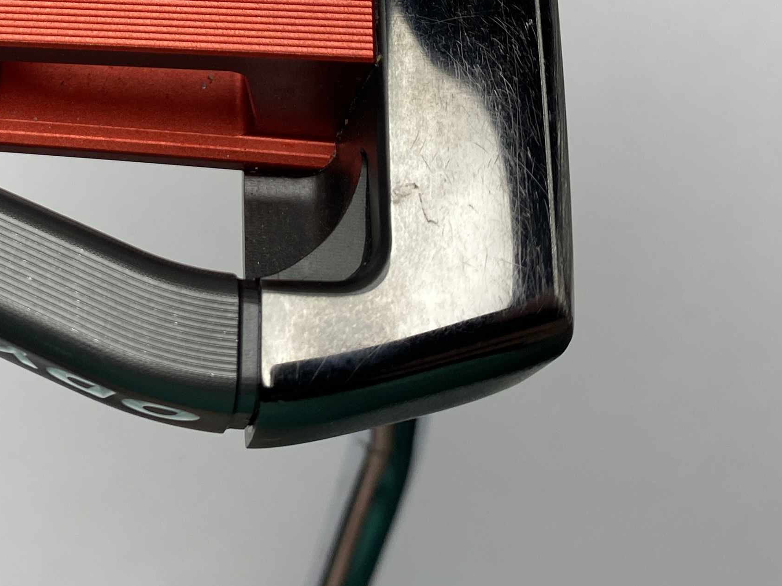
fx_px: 1401
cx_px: 82
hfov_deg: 29.9
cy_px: -85
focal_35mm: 62
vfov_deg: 22.1
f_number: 1.8
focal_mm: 4.25
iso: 32
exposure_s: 1/323
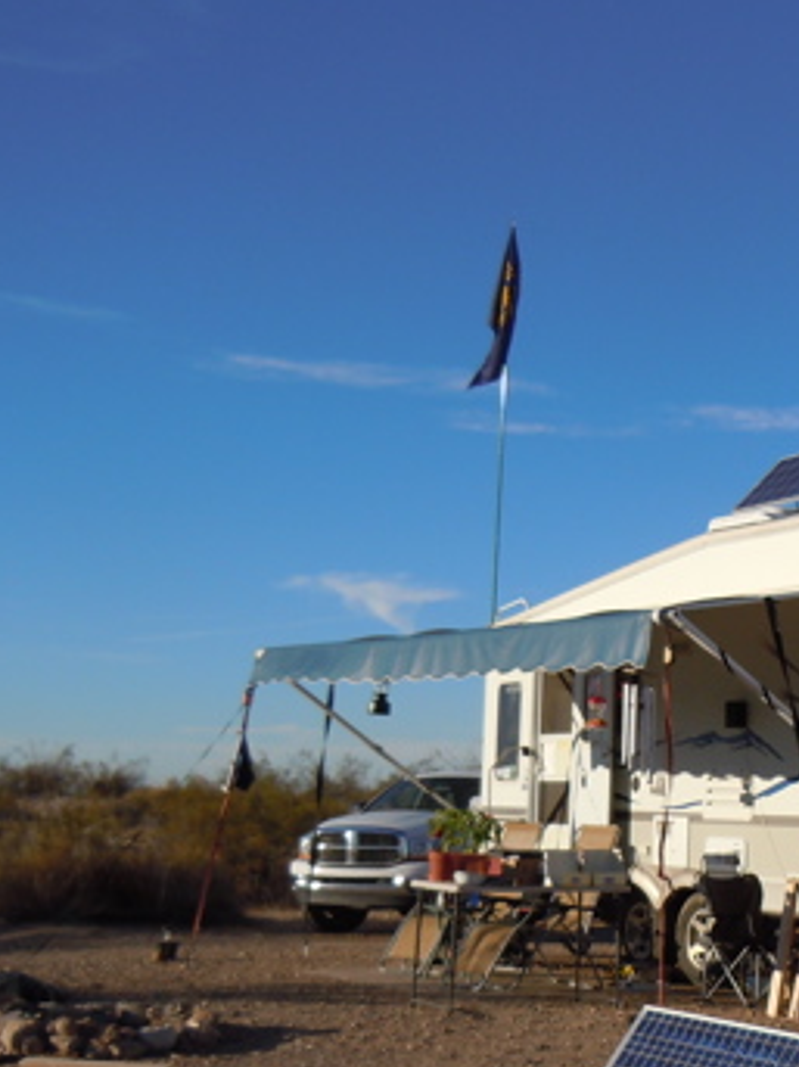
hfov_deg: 25.2
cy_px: 635
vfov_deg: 34.3
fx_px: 1725
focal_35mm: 56
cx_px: 734
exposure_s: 1/400
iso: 100
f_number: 7
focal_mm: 5.4
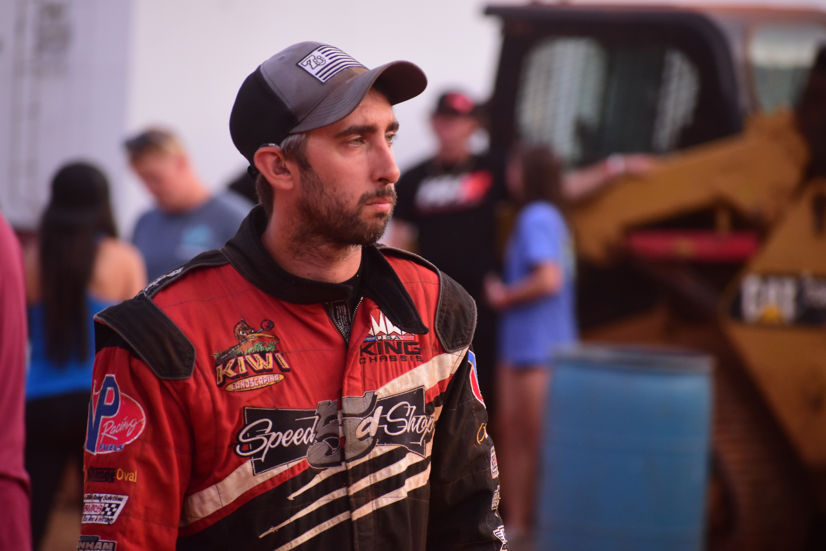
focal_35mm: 300
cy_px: 276
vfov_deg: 4.6
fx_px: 6883
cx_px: 413
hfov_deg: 6.9
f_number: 5.3
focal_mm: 200
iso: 1000
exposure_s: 1/400
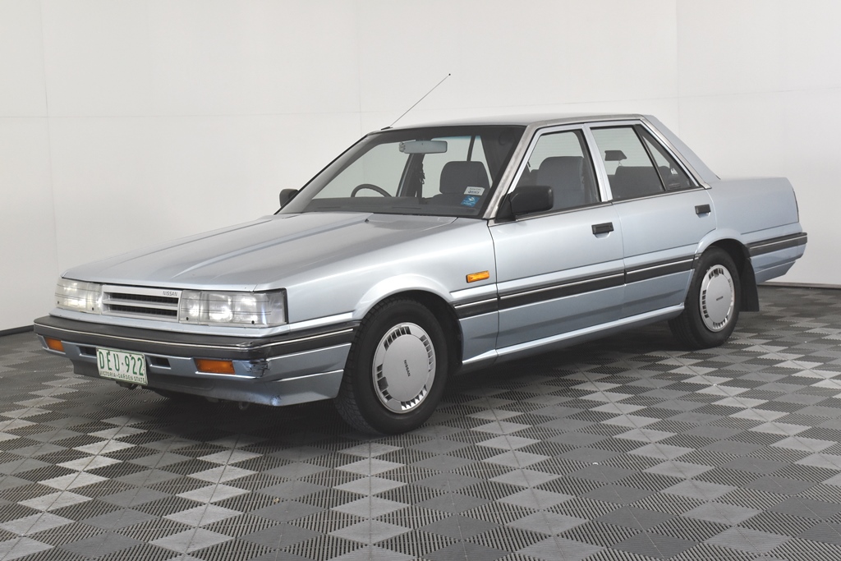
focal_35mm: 52
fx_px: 1227
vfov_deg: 25.8
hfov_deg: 37.8
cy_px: 280
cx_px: 420
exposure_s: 1/320
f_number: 9
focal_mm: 35
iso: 1600
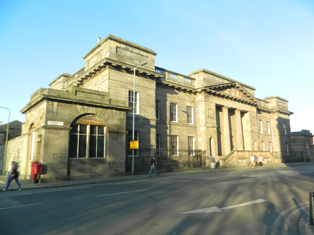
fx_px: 227
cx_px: 157
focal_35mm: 25
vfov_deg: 54.9
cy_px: 118
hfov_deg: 69.4
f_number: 3.1
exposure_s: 1/250
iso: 80
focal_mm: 4.5
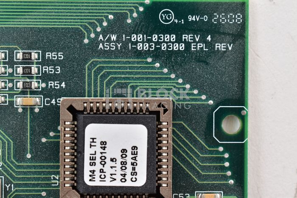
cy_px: 99
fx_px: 681
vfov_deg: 16.6
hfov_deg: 24.6
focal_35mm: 82
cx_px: 148
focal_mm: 55
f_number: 13
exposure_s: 1/160
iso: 400
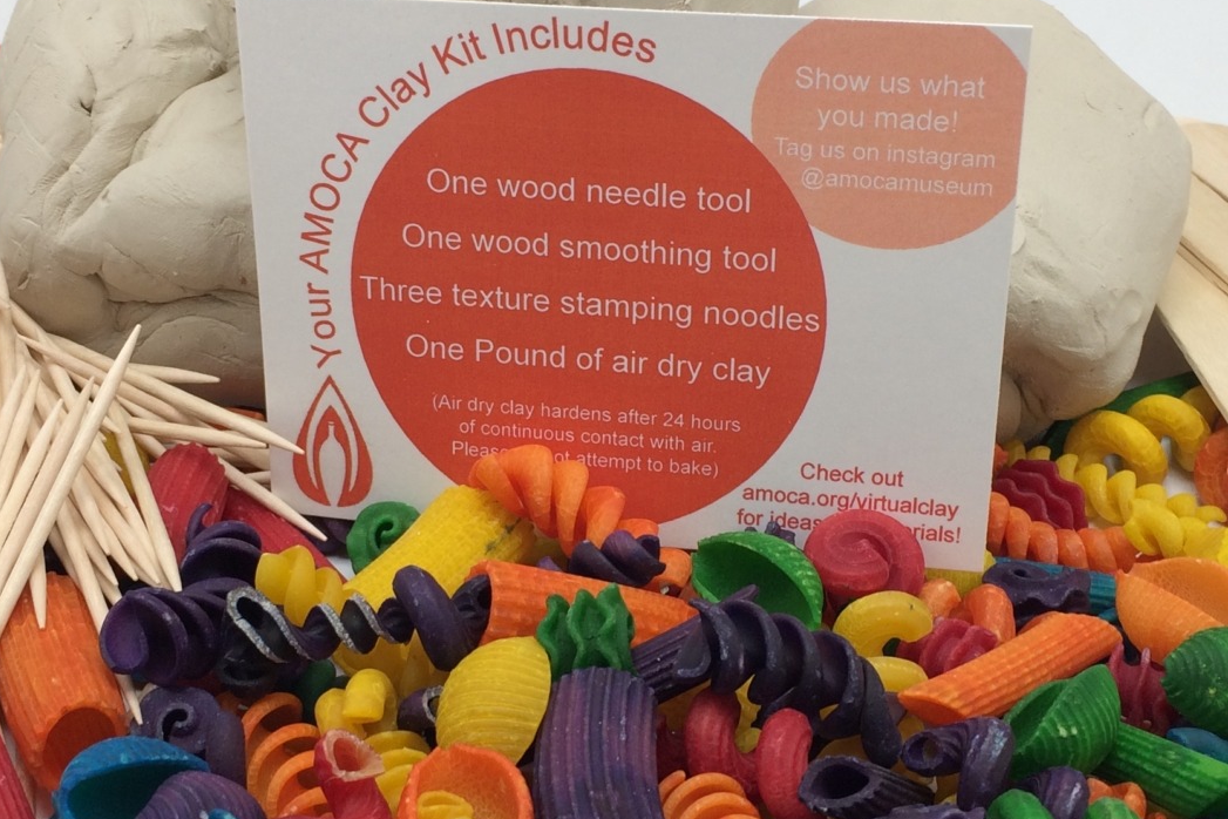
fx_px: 2012
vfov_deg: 23.0
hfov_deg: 33.9
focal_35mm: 59
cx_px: 627
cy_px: 471
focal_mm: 4.15
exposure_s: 1/129
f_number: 2.2
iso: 32
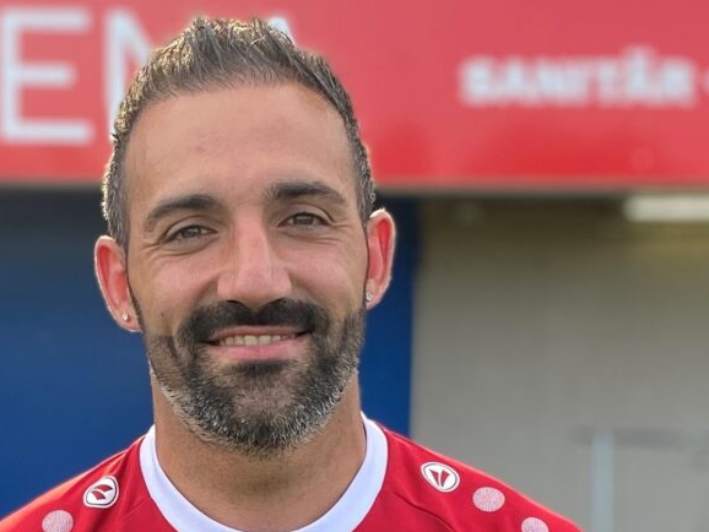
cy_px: 362
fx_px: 738
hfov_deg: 50.8
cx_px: 269
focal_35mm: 36
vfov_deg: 39.1
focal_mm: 4.25
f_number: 1.8
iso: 32
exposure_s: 1/398
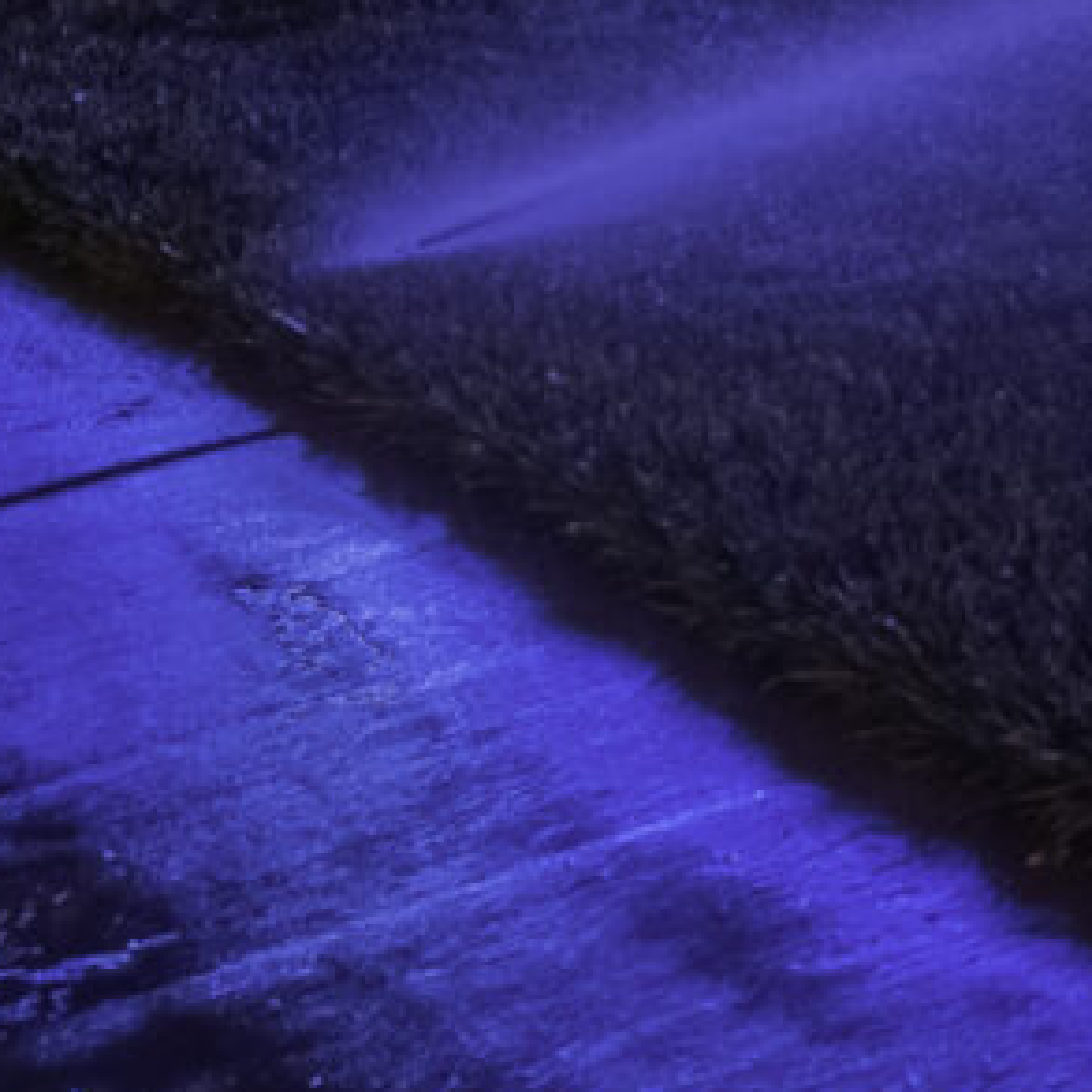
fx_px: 4247
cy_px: -1332
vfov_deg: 12.3
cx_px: 3824
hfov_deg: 9.2
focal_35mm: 119
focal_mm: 16
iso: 400
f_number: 8
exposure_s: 1/3
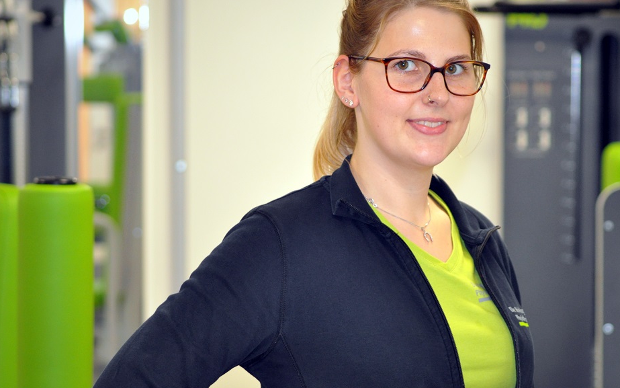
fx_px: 2552
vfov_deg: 8.7
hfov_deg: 13.9
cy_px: 228
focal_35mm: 151
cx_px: 332
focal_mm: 78
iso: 800
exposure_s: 1/60
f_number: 4
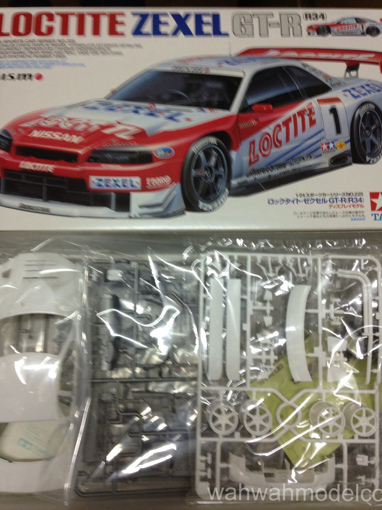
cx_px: 191
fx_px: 486
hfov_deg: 42.9
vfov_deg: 55.4
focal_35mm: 33
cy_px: 255
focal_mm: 4.13
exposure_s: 1/20
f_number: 2.4
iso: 125
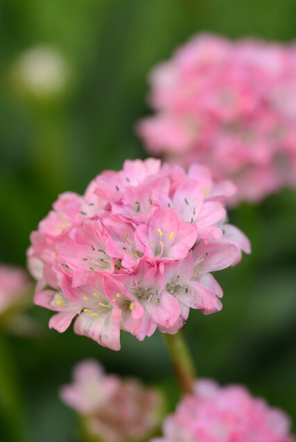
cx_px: 129
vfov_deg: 16.6
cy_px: 258
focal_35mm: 123
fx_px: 1514
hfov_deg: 11.2
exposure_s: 1/160
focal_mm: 105
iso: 200
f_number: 11
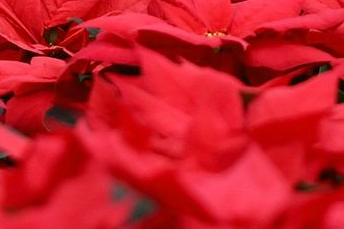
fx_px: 10658
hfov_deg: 1.8
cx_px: -21
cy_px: -104
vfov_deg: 1.2
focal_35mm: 1116
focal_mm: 200
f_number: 2.8
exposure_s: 1/800
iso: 1000
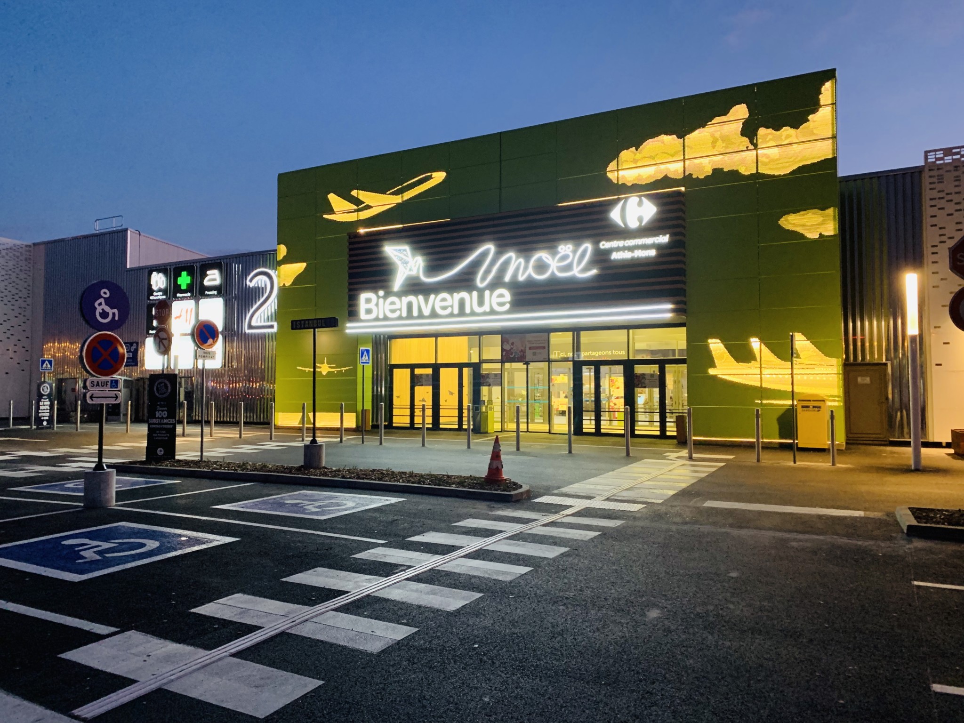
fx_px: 724
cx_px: 482
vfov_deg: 53.1
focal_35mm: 26
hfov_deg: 67.3
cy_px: 362
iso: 400
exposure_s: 1/33
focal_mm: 4.25
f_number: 1.8
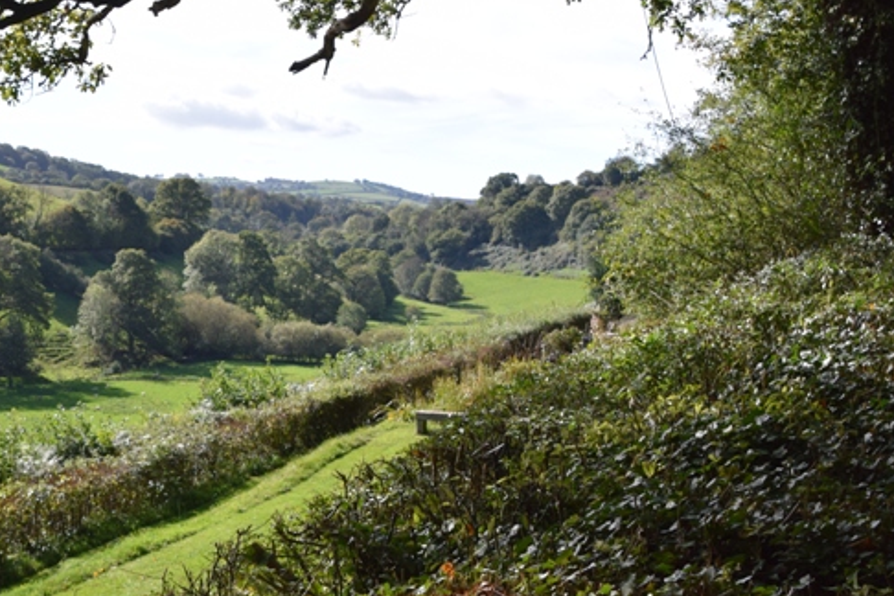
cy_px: 209
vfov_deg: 26.0
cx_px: 281
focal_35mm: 52
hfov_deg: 37.8
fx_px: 1287
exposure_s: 1/250
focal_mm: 21
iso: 400
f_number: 8
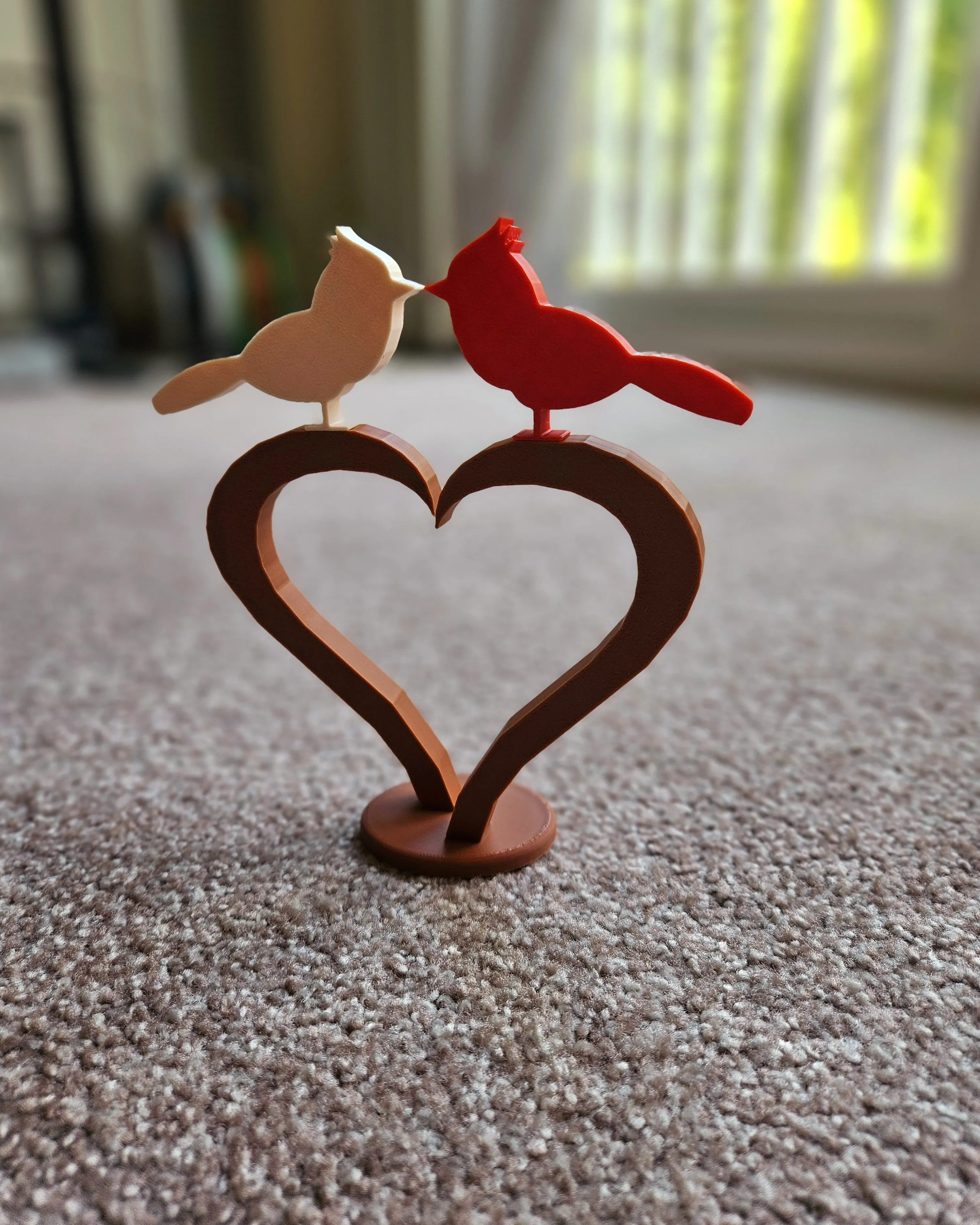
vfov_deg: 70.3
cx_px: 490
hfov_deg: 58.8
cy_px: 584
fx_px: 870
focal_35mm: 24
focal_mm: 5.4
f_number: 1.8
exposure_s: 1/120
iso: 80
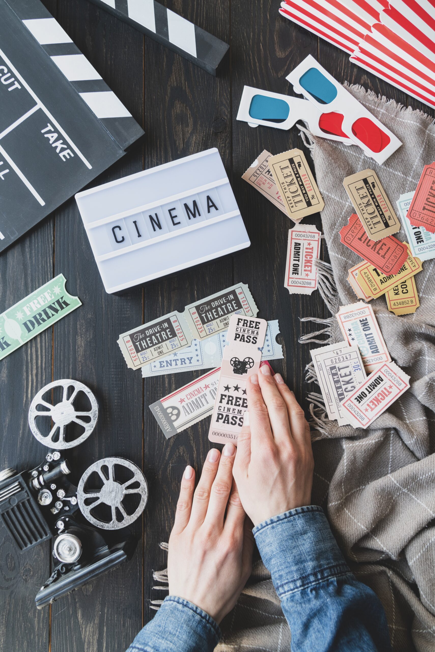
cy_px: 326
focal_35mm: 28
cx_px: 218
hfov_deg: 46.4
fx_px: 507
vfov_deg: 65.5
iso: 250
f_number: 18
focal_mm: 28
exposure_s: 1/20
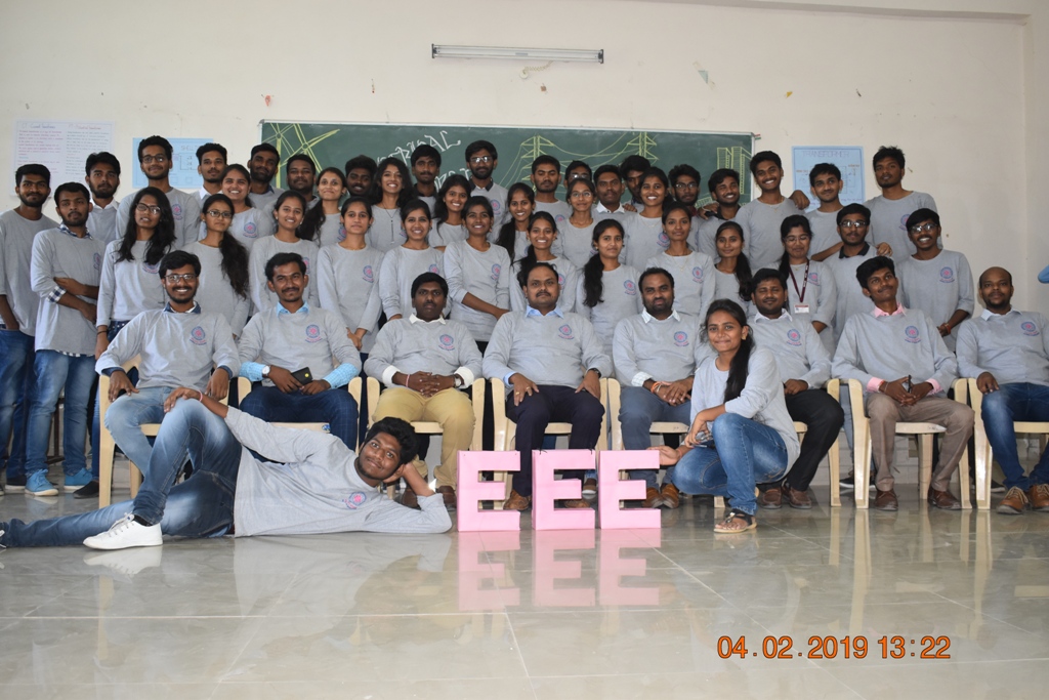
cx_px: 524
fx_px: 1049
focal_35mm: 36
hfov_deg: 53.1
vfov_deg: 36.9
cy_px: 350
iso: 800
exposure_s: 1/100
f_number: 5
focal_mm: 24
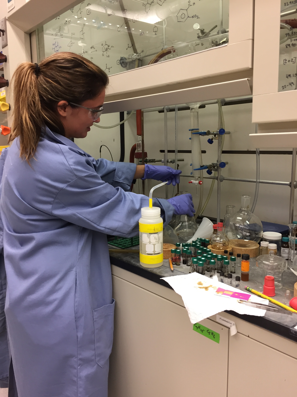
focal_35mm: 29
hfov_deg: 48.2
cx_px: 148
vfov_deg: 61.7
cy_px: 198
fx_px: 332
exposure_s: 1/30
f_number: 2.2
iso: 80
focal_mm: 4.15
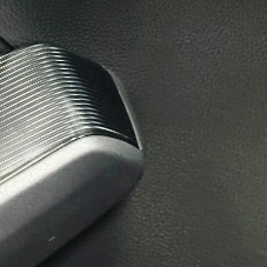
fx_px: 1667
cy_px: 61
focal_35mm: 191
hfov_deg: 8.8
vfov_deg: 9.1
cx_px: -189
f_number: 1.78
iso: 640
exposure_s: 1/30
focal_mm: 6.86
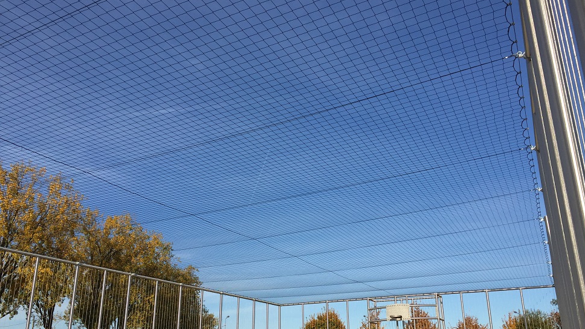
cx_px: 296
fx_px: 496
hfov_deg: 61.0
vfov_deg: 36.4
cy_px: 209
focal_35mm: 32
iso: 32
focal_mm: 4.15
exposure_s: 1/2475
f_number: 2.2
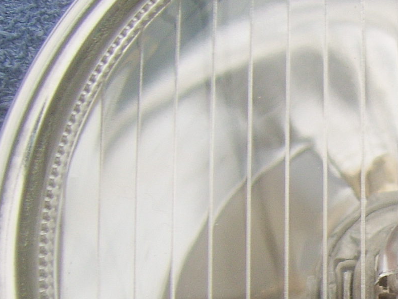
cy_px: 357
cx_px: 491
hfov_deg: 15.2
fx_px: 1437
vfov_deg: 11.6
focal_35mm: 125
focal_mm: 7.8
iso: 50
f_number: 2.8
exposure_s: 1/100
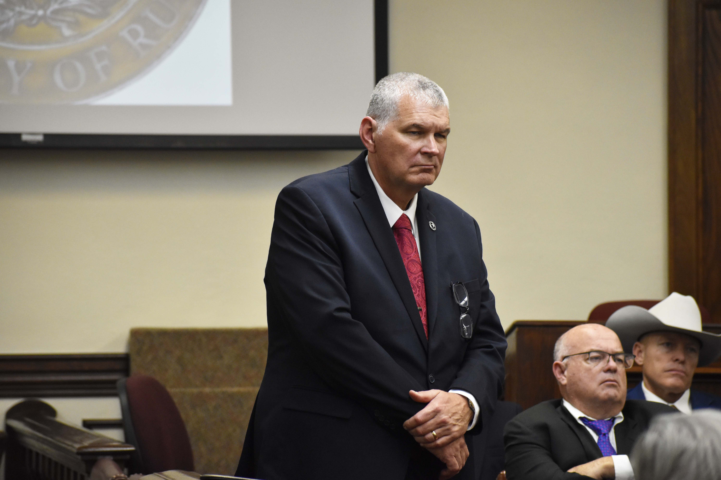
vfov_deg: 6.8
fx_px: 4055
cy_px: 240
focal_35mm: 202
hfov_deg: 10.2
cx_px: 360
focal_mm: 135
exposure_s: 1/500
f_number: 4.8
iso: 2500
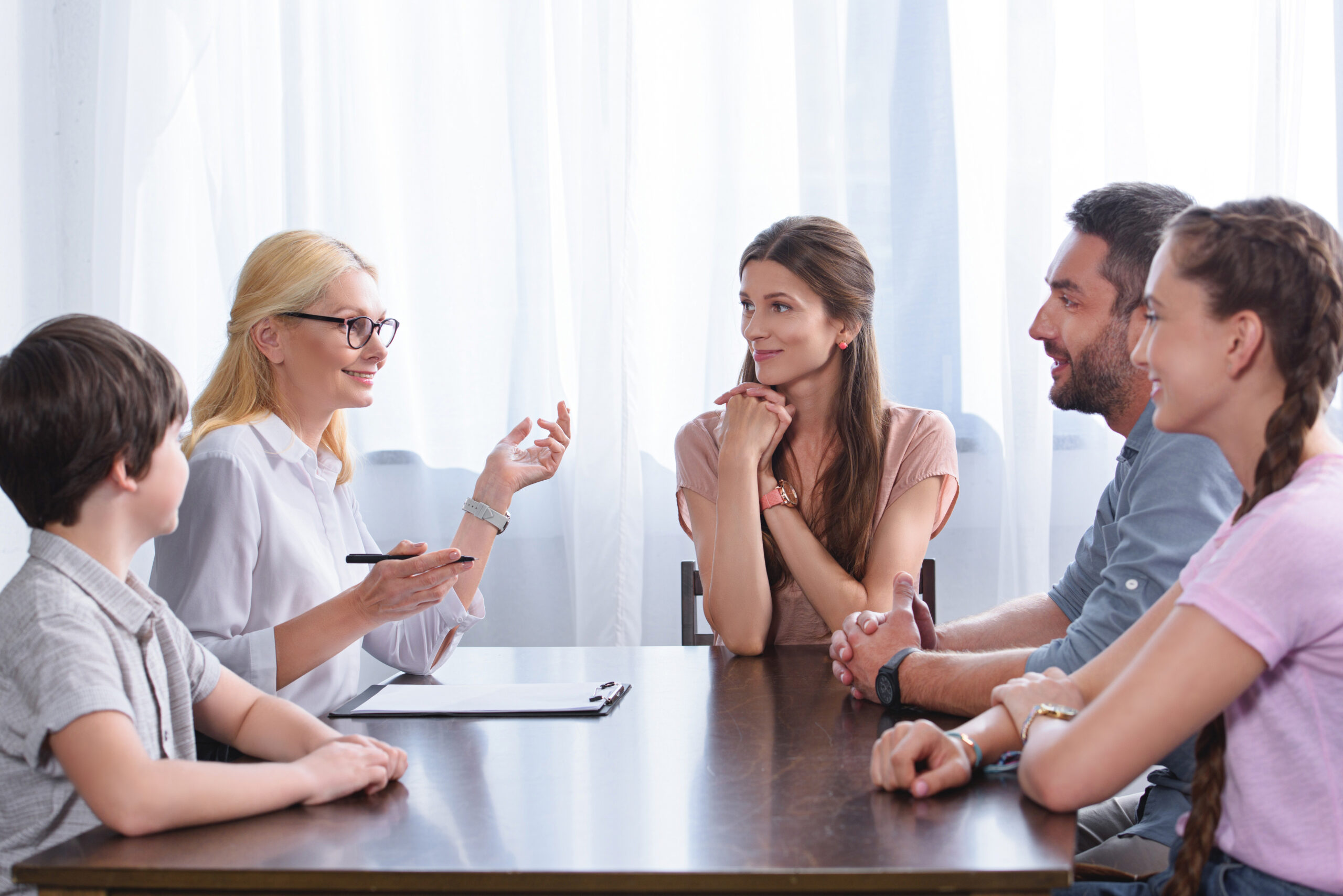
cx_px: 672
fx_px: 2612
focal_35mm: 70
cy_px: 448
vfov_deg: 19.5
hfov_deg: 28.8
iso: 125
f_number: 5
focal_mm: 70
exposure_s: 1/160
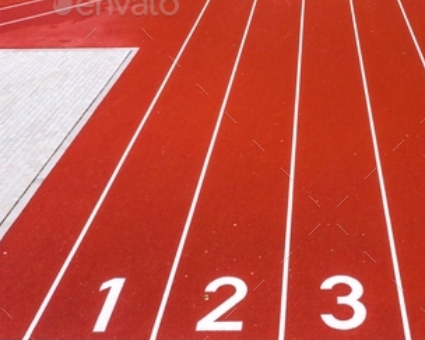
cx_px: 322
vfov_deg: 29.0
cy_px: 71
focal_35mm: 51
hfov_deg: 35.8
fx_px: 641
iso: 100
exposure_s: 1/320
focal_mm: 10.26
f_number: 5.6
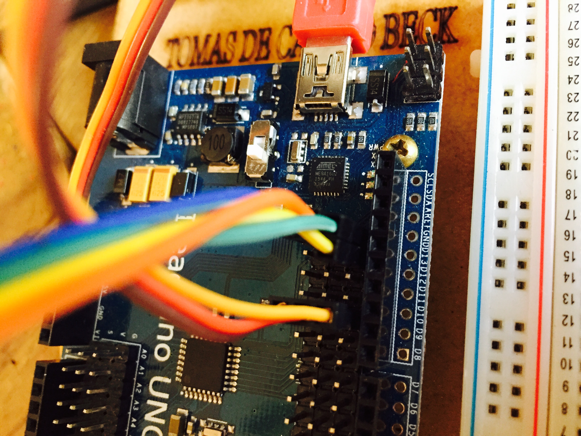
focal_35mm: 29
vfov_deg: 48.2
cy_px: 218
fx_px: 487
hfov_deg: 61.7
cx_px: 290
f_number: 2.2
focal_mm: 4.15
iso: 250
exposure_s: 1/20
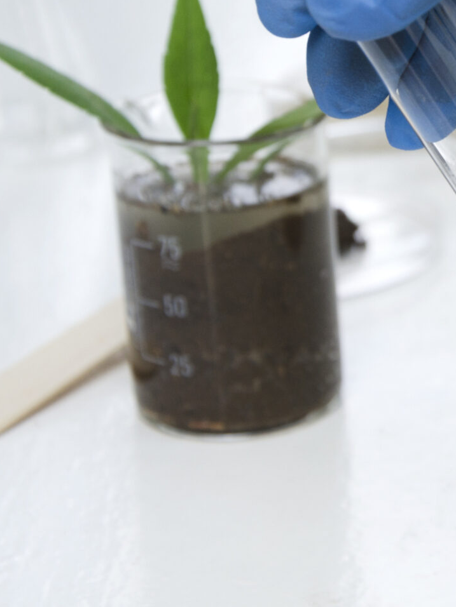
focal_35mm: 148
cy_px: 179
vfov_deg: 13.3
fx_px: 2599
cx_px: 618
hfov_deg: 9.8
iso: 160
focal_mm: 48
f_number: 7.1
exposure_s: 1/50
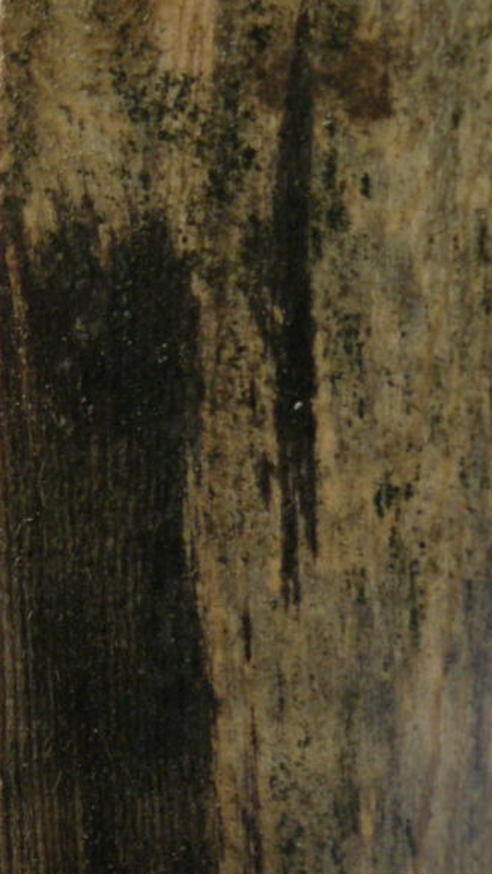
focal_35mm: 146
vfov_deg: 14.7
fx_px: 3385
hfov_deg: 8.1
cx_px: -244
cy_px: 403
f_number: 3.2
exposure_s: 1/100
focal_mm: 12.6
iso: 200
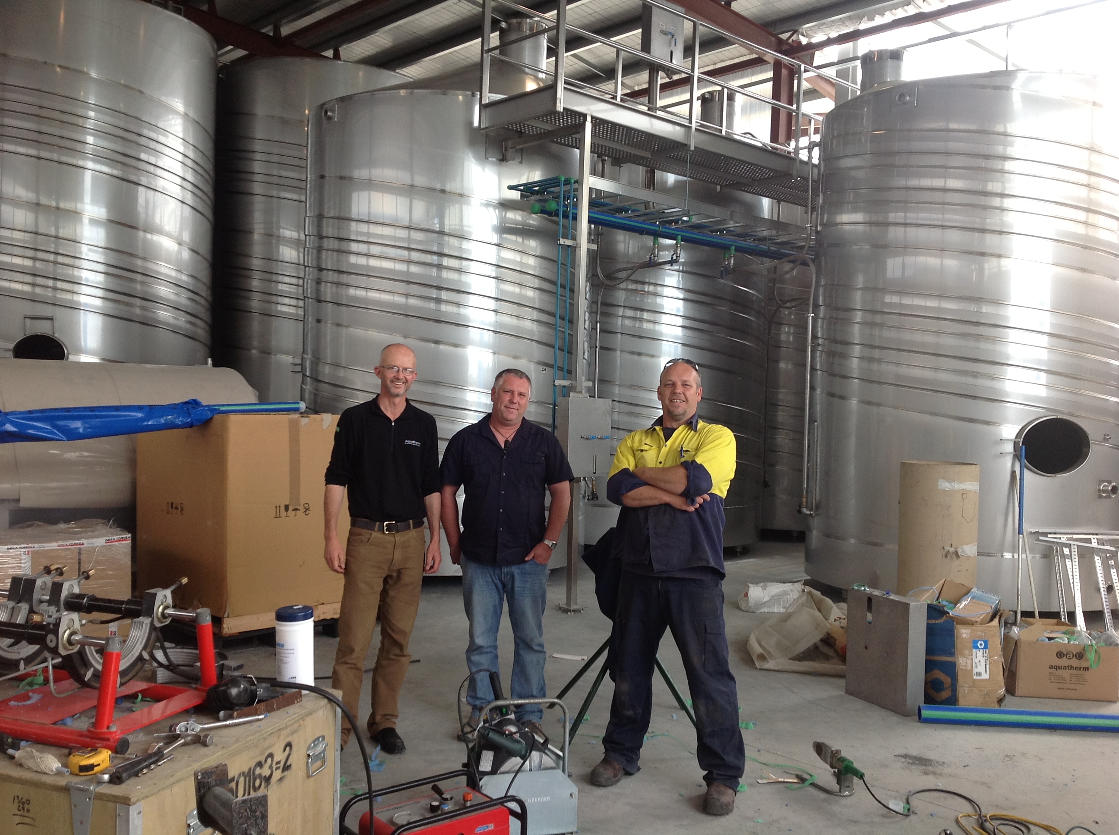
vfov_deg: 40.6
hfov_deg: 52.7
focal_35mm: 35
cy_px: 418
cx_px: 560
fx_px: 1130
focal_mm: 4.28
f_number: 2.4
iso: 80
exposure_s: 1/167
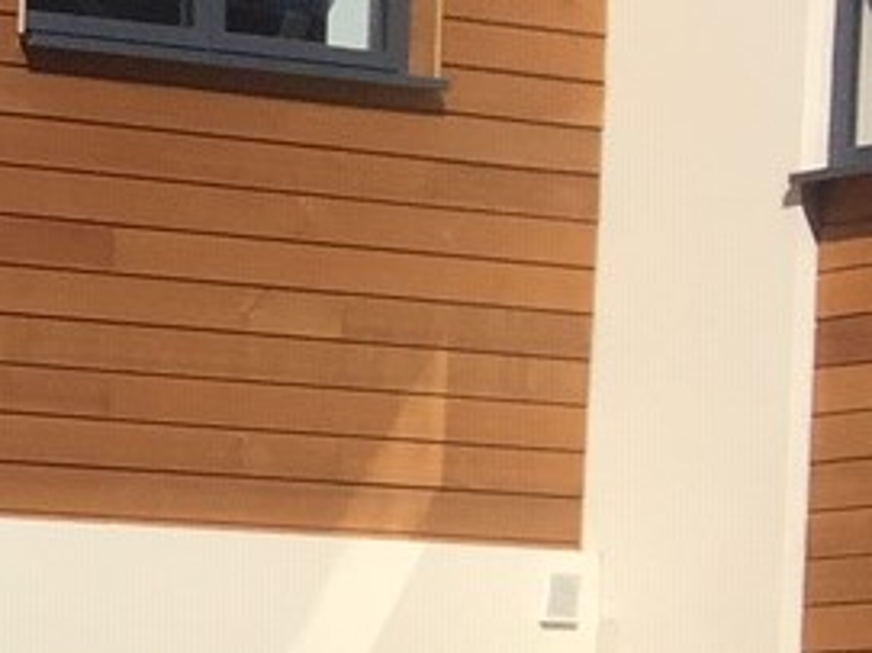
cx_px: -568
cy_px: 413
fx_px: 2593
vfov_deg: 14.3
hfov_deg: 16.7
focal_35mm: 103
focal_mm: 4.15
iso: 32
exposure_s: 1/2825
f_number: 2.2
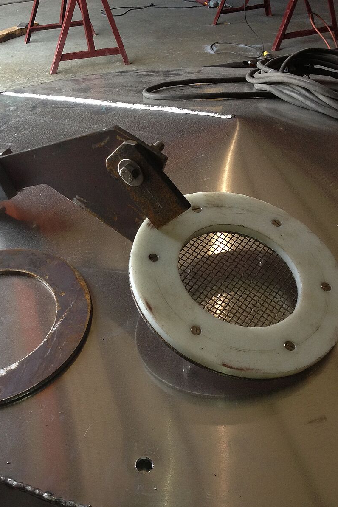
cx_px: 114
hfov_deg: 29.1
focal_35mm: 46
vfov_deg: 42.7
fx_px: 648
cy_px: 254
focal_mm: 4.13
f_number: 2.4
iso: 100
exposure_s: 1/120
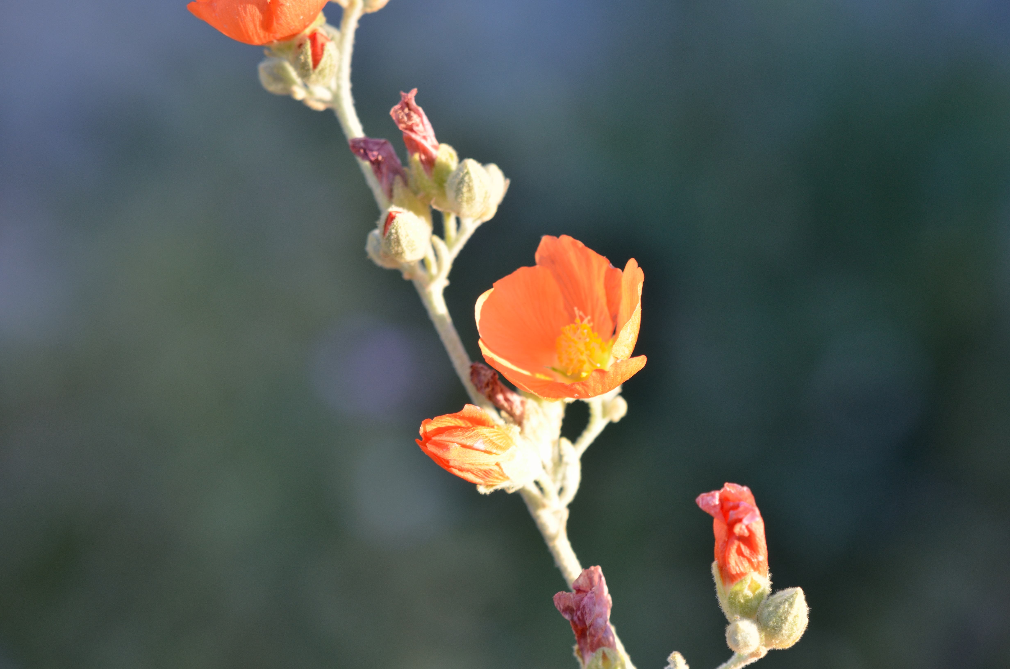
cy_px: 334
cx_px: 505
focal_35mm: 128
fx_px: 3570
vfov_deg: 10.7
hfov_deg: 16.1
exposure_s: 1/125
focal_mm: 85
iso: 200
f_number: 5.6
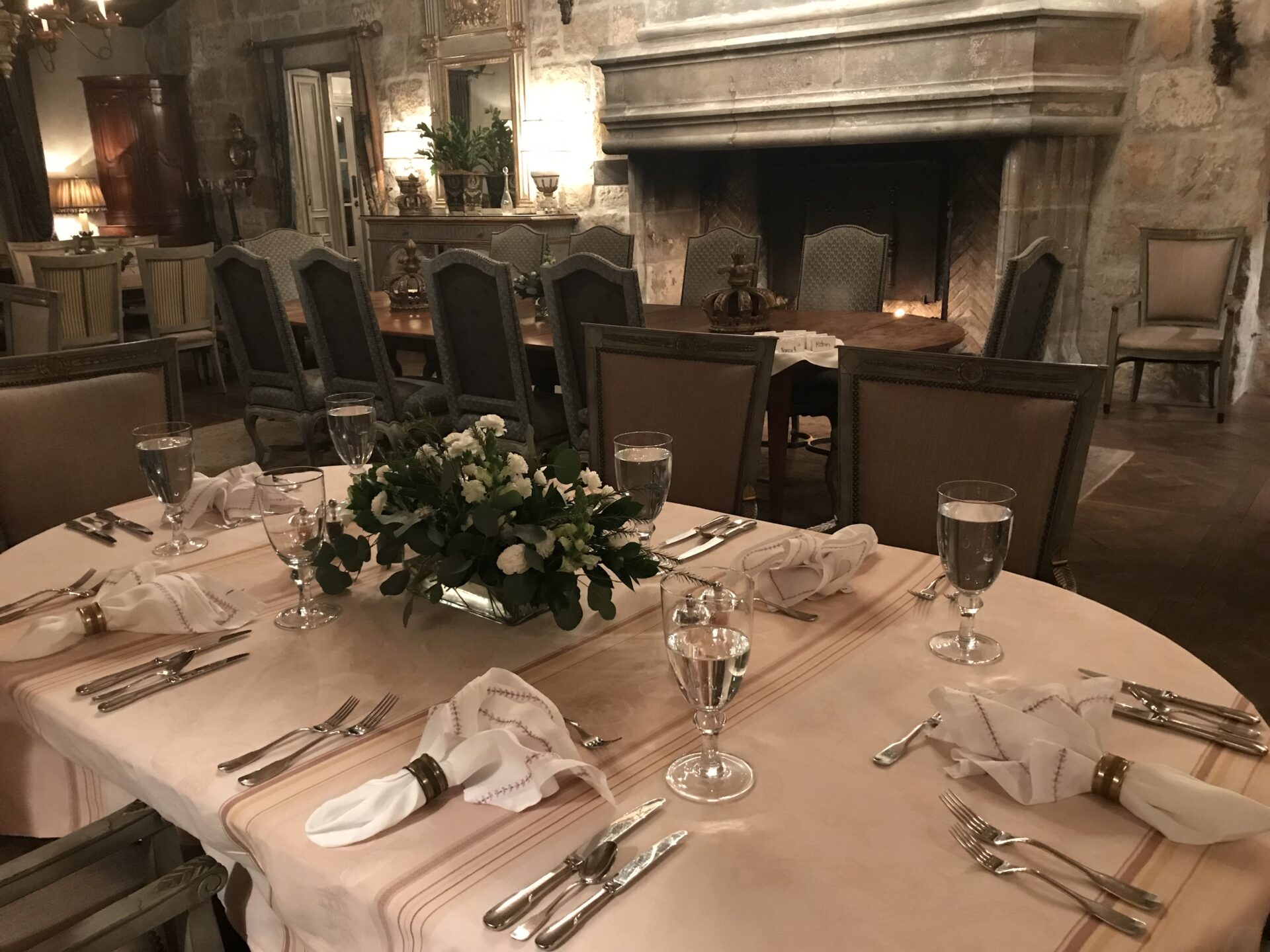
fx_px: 1027
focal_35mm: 28
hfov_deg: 63.4
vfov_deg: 49.7
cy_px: 476
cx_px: 635
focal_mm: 3.99
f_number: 1.8
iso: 100
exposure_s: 1/5
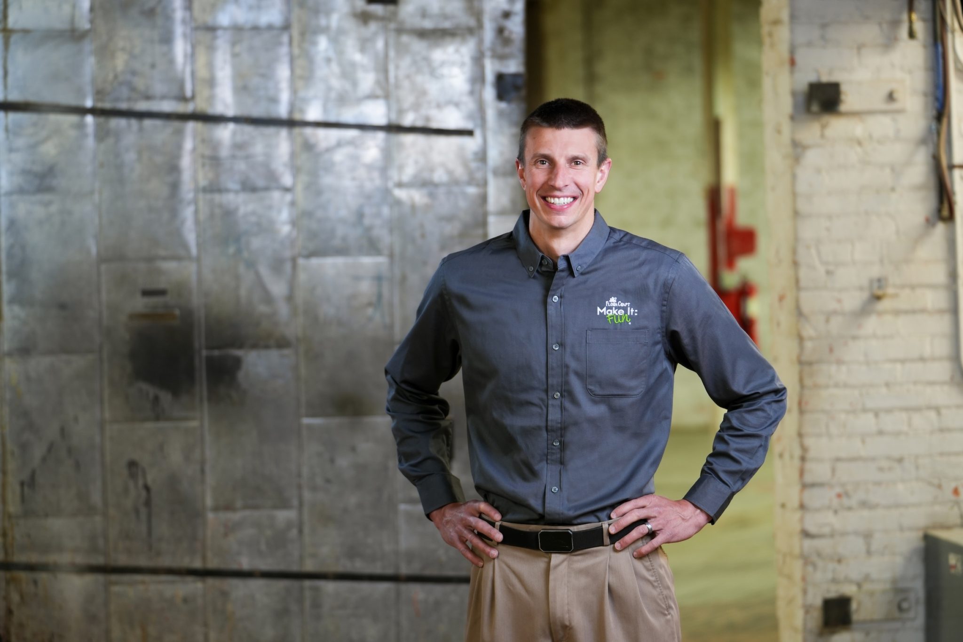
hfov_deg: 19.6
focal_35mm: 104
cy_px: 321
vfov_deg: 13.2
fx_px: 2782
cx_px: 482
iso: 400
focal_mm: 104
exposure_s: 1/25
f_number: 2.8
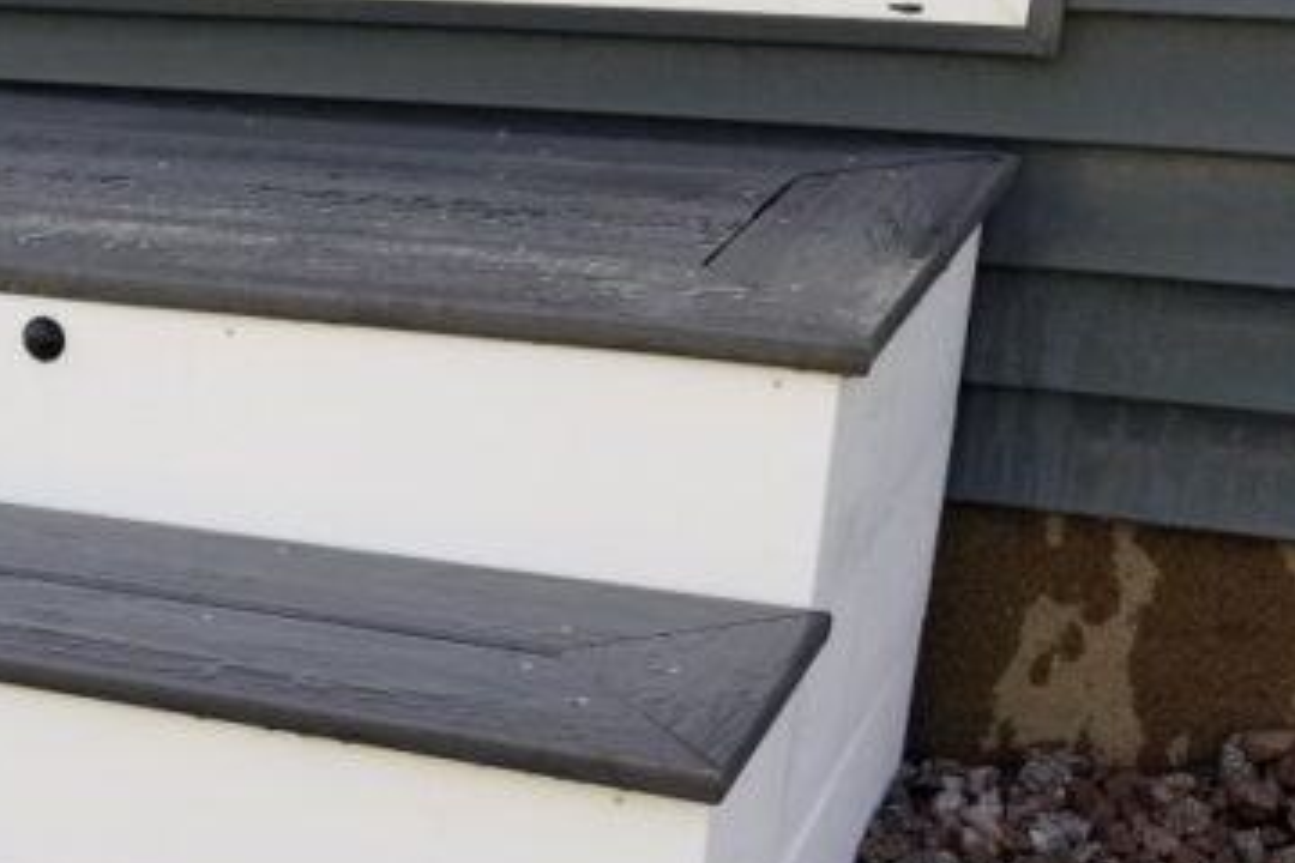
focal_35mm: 77
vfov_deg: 17.3
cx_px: -273
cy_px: 856
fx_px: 2770
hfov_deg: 23.9
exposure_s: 1/312
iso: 50
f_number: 1.7
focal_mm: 4.25
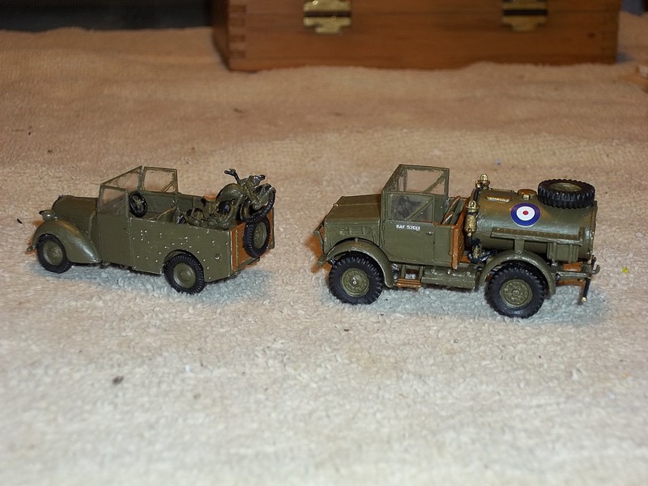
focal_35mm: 76
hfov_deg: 25.7
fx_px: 1423
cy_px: 243
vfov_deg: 19.4
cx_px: 324
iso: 64
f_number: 4.6
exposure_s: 1/60
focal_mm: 13.7
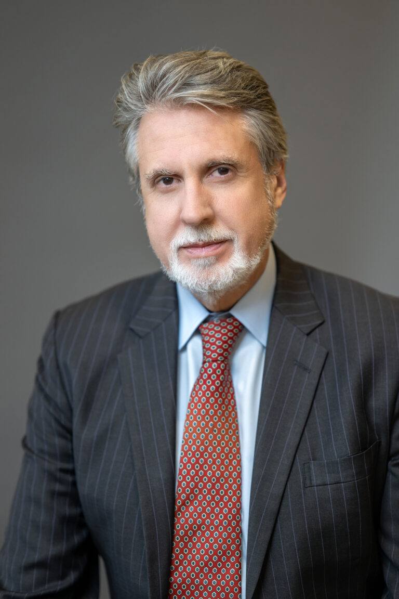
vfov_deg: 23.9
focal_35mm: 85
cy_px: 300
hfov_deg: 16.1
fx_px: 1413
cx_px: 200
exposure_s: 1/200
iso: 320
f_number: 1.8
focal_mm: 85
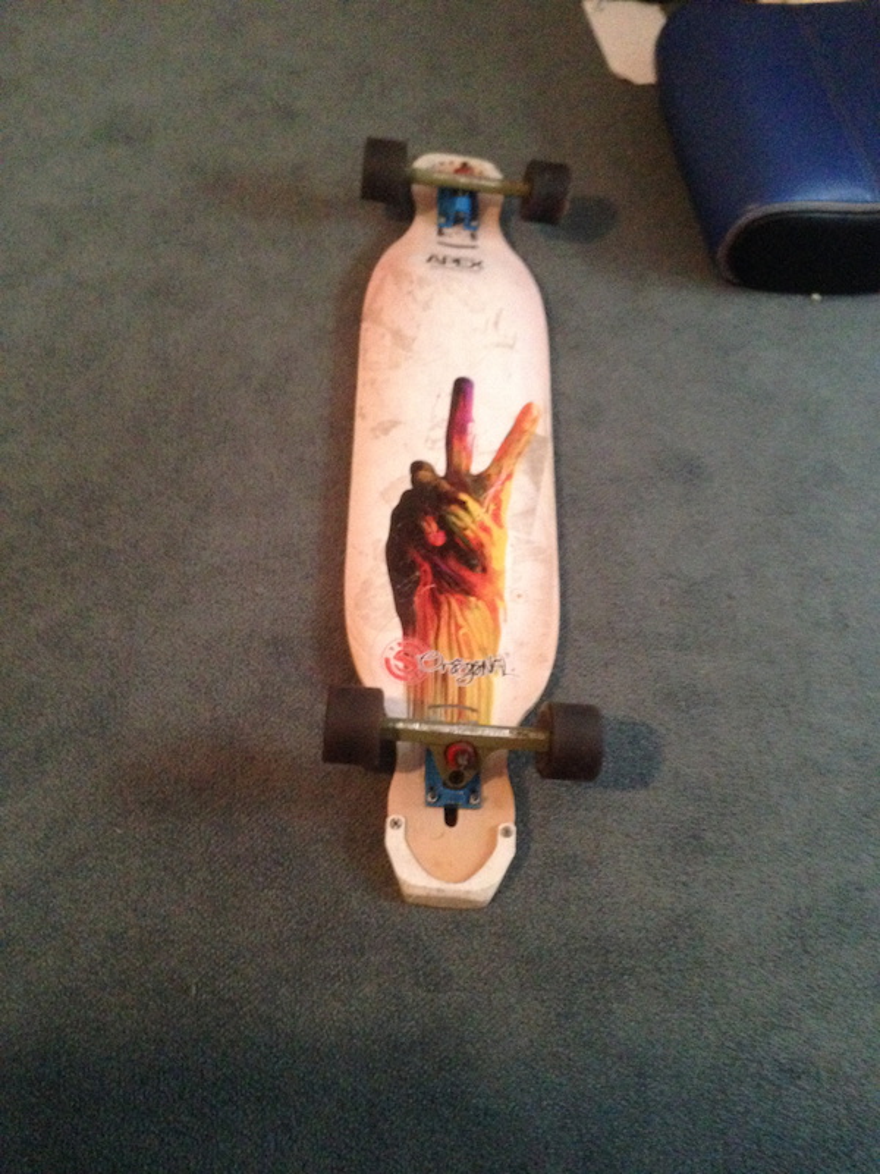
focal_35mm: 33
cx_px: 440
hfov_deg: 42.9
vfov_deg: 55.4
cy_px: 587
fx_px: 1119
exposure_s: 1/15
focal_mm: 4.12
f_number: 2.4
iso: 640
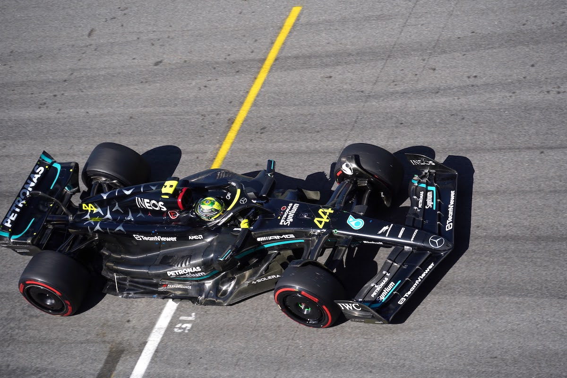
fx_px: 2677
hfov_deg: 12.1
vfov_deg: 8.1
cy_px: 189
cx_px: 284
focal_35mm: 170
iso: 100
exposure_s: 1/640
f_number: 5.6
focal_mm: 170
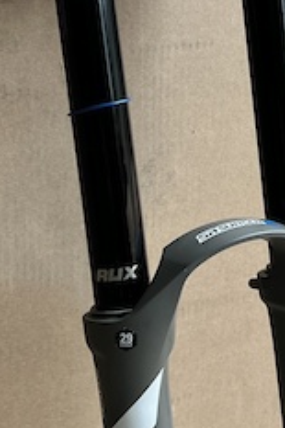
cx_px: 239
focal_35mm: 93
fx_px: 1106
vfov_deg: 21.9
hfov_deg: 14.6
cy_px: 202
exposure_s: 1/345
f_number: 1.5
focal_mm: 5.7
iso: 50
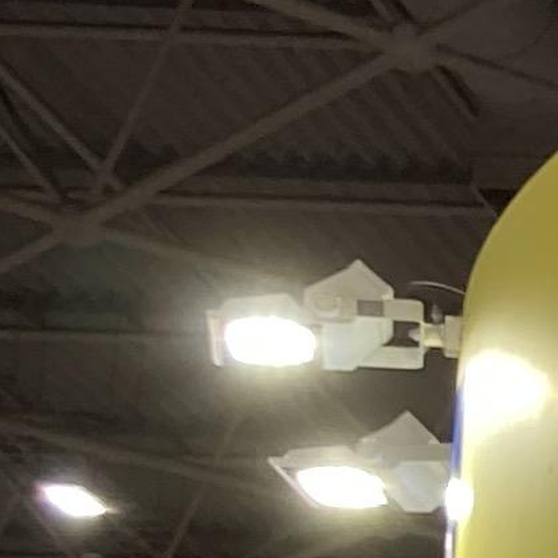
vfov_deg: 7.1
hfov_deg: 5.7
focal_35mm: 240
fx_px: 4377
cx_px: 2617
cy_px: 1056
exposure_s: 1/120
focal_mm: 4
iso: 32
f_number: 1.8
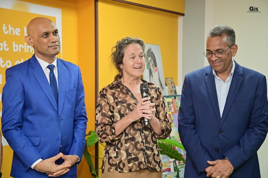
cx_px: 134
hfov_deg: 28.9
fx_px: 521
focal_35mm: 70
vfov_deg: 19.4
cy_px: 89
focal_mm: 70
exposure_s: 1/200
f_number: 5.6
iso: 1250
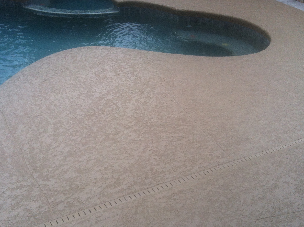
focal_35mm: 49
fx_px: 430
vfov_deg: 29.4
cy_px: 151
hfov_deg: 38.9
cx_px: 142
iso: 80
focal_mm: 3.85
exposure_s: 1/1588
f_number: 2.8
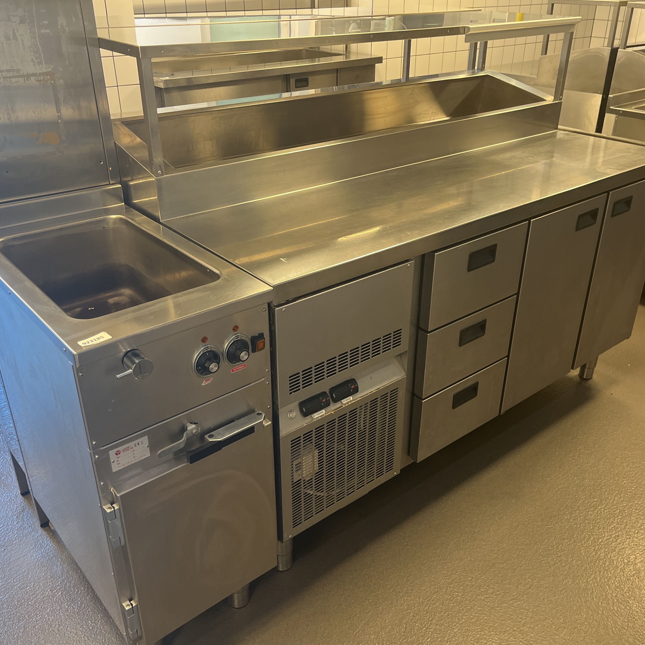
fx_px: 654
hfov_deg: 52.5
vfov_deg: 52.5
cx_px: 338
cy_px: 324
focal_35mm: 31
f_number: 1.6
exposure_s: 1/50
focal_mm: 5.1
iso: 160
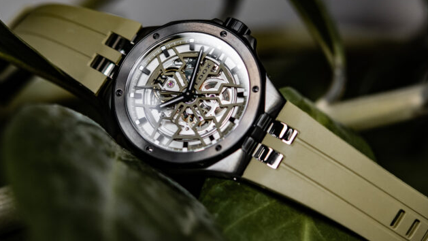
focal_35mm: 108
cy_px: 89
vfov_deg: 11.2
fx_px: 1226
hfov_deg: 19.8
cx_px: 193
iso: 1100
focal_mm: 60
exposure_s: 1/125
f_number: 4
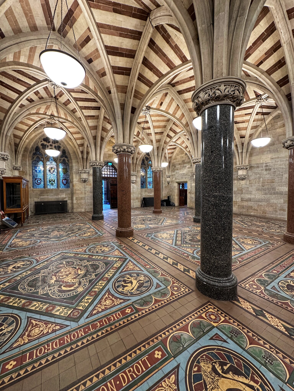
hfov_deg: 85.7
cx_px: 147
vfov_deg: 102.1
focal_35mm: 14
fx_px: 159
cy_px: 196
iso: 250
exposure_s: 1/50
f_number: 2.2
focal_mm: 2.22
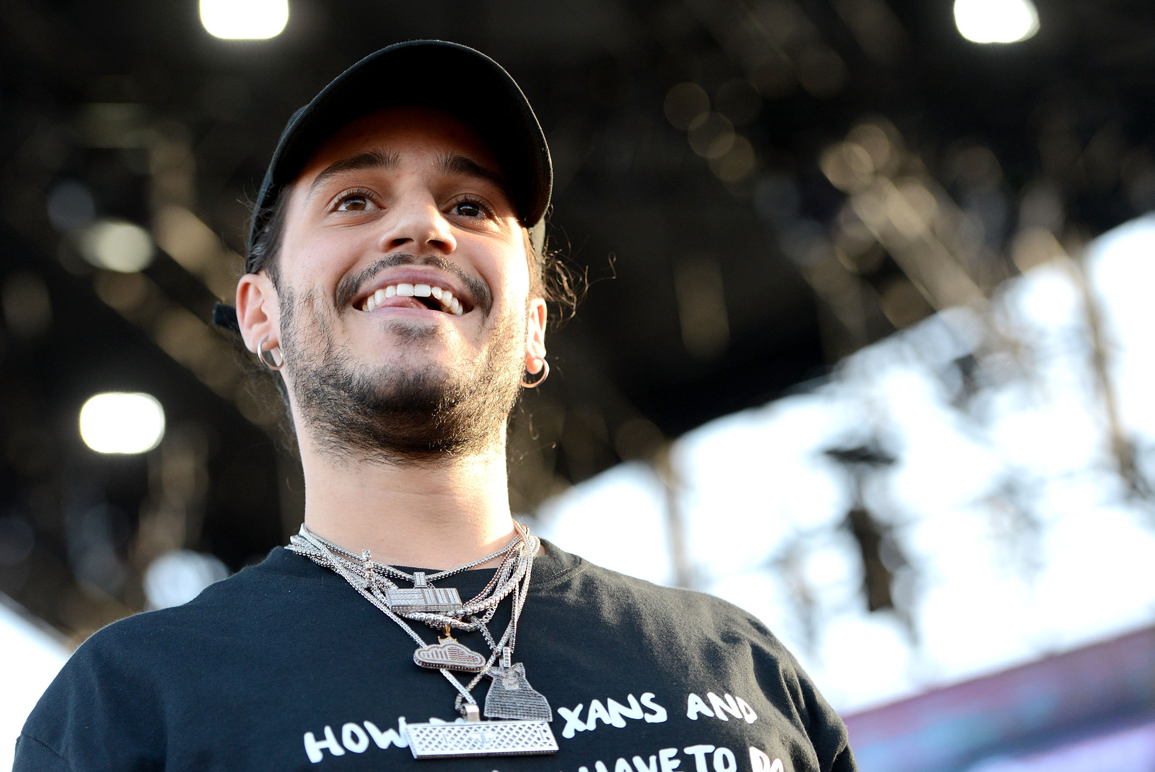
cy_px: 388
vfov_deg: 10.7
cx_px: 515
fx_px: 4109
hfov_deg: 16.0
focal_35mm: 128
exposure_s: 1/1000
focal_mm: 112
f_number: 4.5
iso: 1000
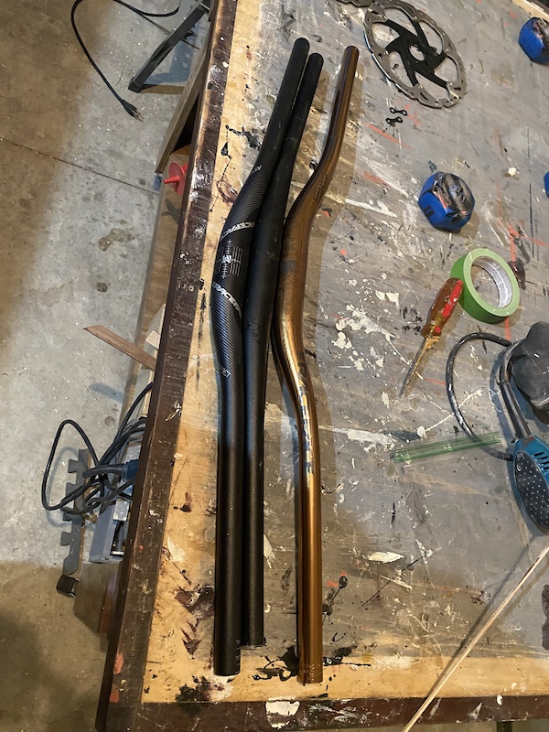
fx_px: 550
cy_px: 366
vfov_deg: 67.3
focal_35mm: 26
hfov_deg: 53.1
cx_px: 274
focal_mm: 4.25
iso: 640
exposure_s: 1/30
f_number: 1.8
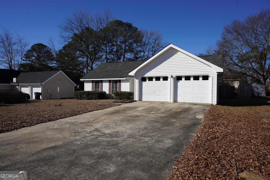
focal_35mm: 23
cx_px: 135
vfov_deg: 55.1
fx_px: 172
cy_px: 90
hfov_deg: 76.1
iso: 100
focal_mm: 23
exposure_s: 1/400
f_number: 8
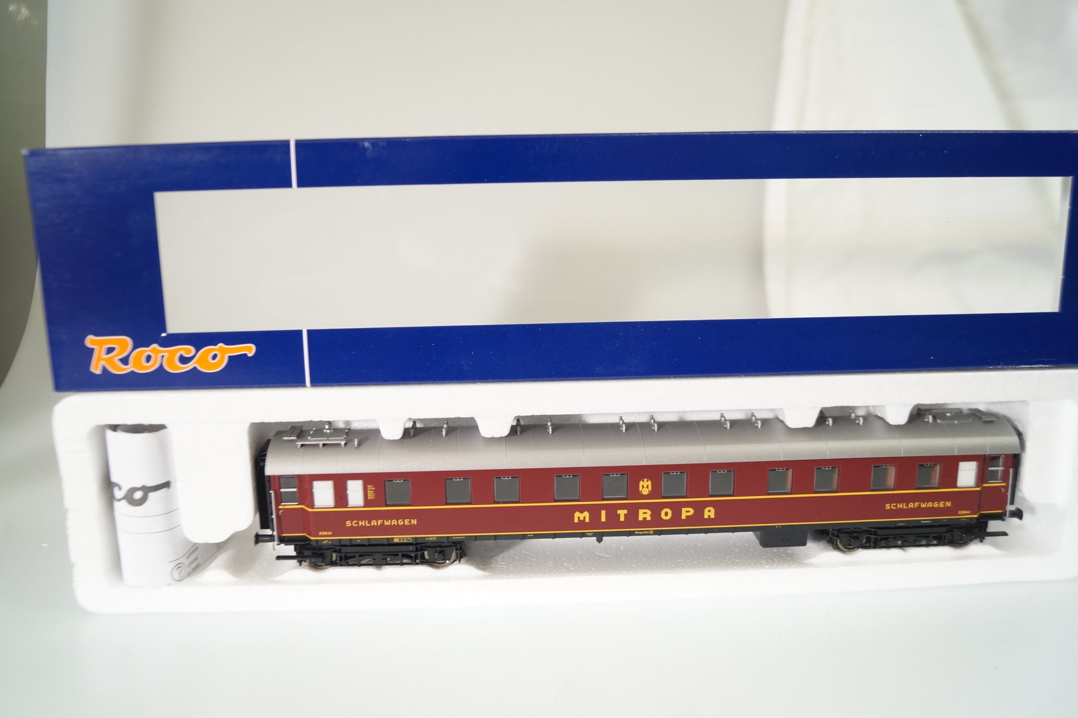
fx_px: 898
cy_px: 359
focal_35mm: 30
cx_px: 539
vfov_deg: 43.6
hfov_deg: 61.9
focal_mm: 20
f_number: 4
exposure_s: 1/160
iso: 400
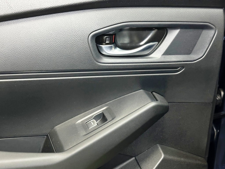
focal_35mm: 48
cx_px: 112
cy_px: 84
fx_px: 312
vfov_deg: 30.3
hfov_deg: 39.7
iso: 640
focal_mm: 6.86
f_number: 1.78
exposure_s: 1/30
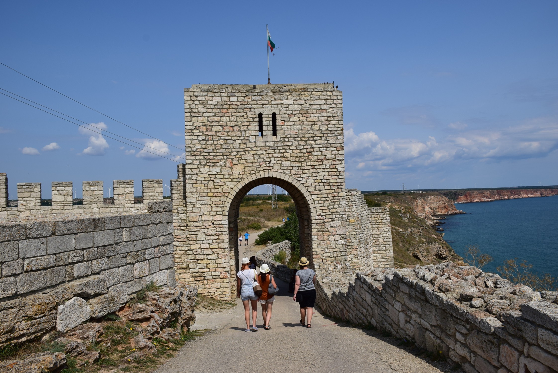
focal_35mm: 27
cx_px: 279
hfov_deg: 67.3
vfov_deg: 48.0
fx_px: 419
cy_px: 186
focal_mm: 18
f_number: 10
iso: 100
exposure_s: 1/400
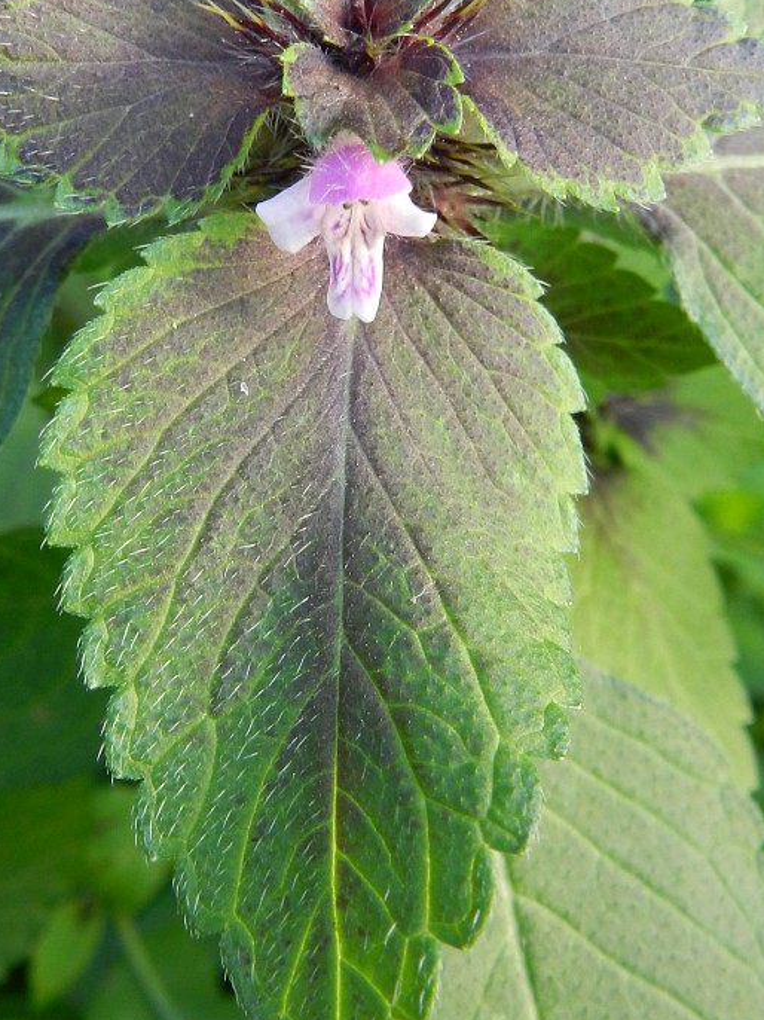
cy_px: 419
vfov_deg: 34.3
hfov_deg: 26.1
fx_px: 1649
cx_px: 327
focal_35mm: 56
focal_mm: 5.6
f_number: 3.7
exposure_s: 1/40
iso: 160
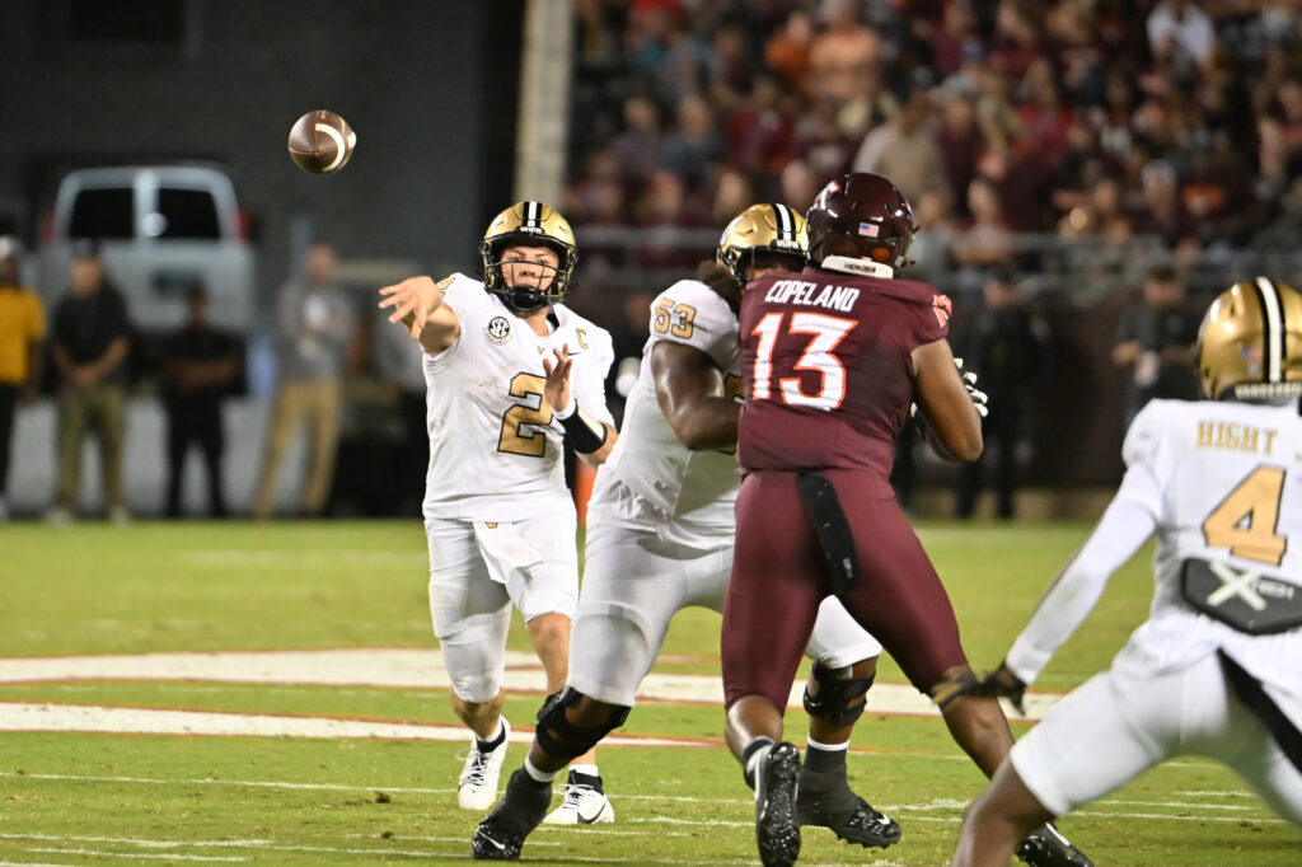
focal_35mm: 400
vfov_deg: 3.4
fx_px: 14461
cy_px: 434
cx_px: 651
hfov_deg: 5.2
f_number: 4
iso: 6400
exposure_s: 1/1000
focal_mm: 400
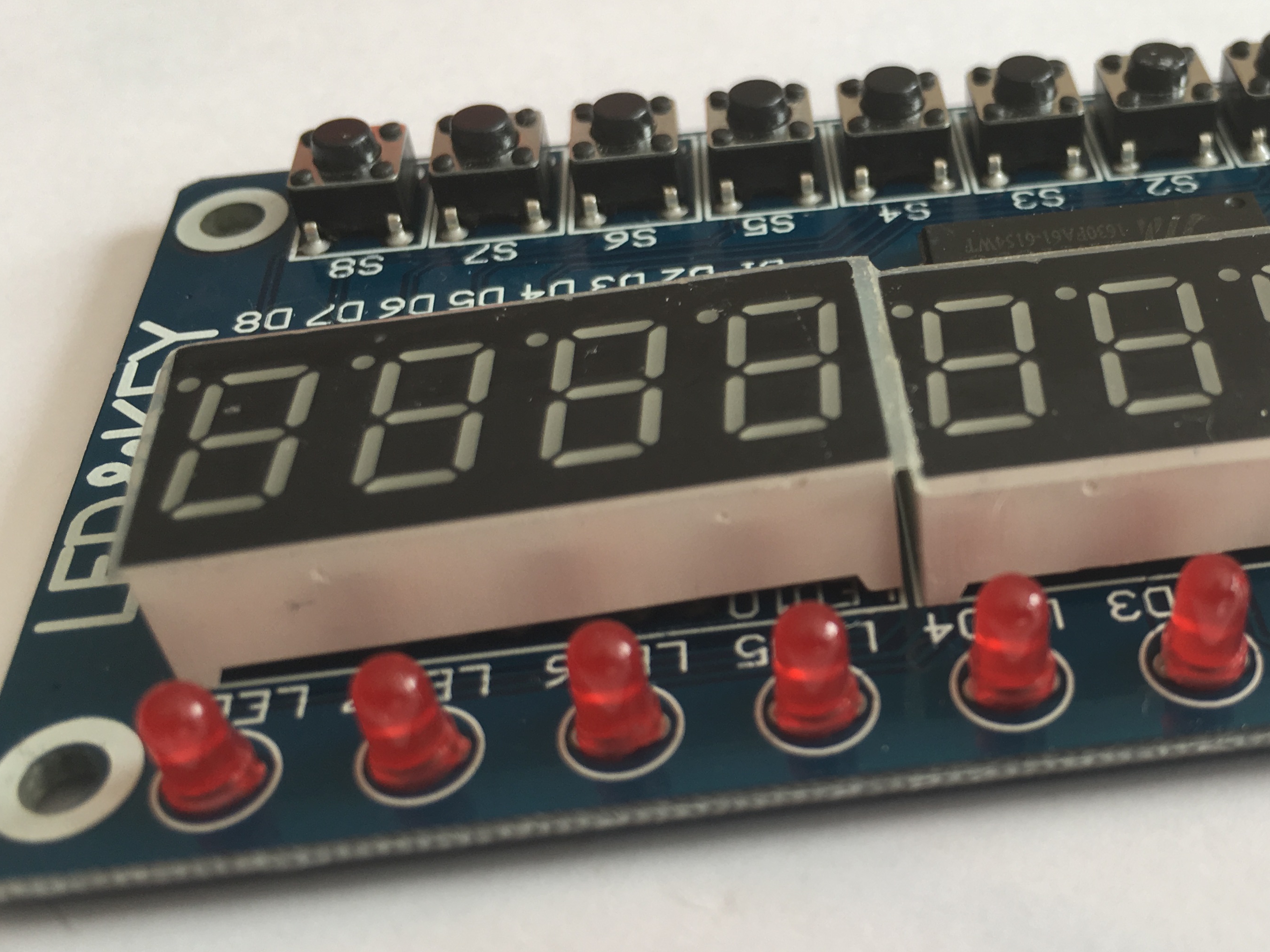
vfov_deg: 33.6
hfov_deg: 42.7
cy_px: 508
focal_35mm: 43
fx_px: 1578
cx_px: 929
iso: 25
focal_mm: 4.15
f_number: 2.2
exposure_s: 1/50
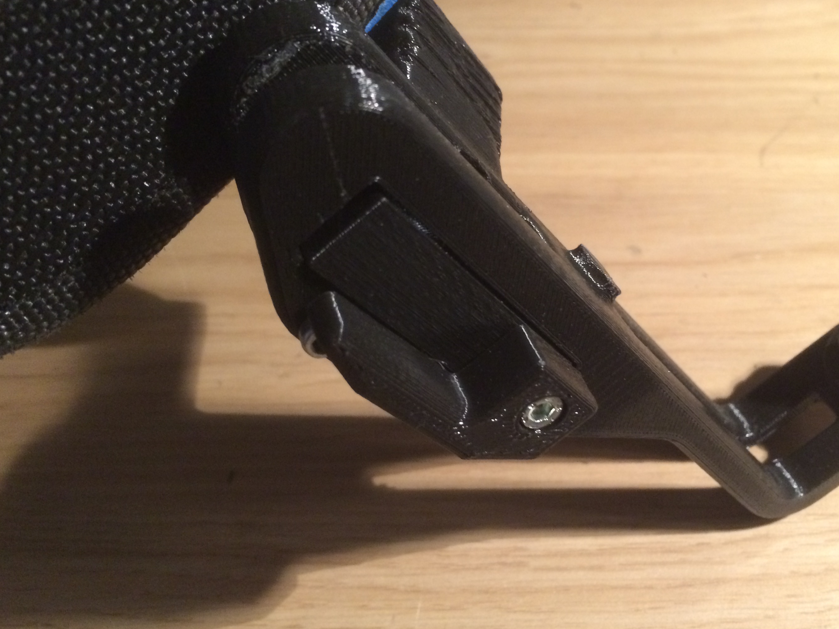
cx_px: 485
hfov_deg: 52.4
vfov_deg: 40.7
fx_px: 848
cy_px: 300
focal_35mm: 35
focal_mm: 4.15
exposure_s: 1/15
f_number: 2.2
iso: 320
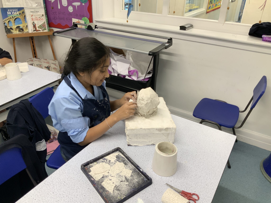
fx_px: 227
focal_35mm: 29
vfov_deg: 48.2
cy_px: 102
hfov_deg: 61.7
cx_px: 136
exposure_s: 1/50
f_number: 1.8
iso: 64
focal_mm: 3
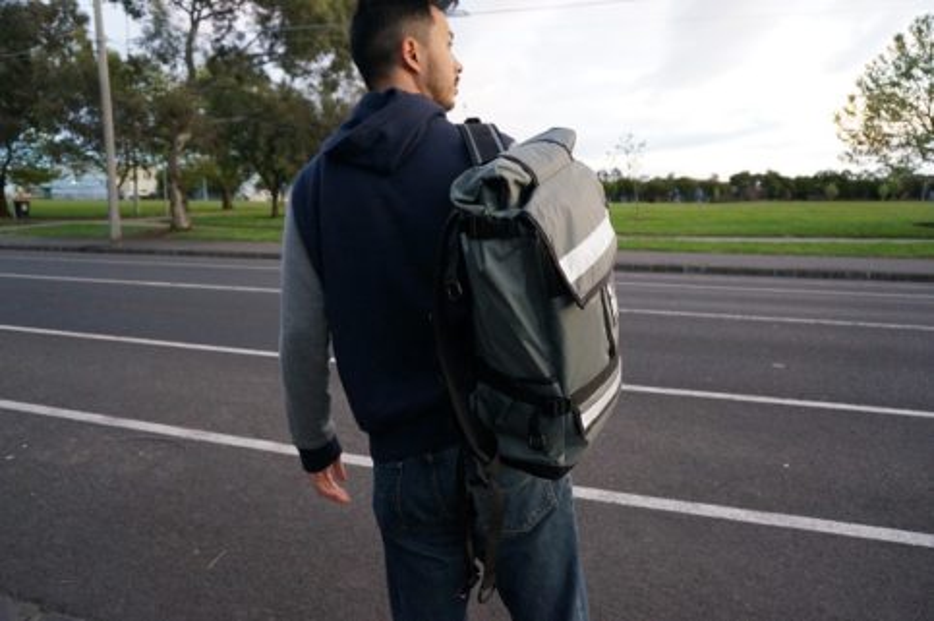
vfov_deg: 53.0
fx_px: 622
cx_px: 467
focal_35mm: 24
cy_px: 310
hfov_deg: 73.8
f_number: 4
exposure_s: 1/160
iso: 2000
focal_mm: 16
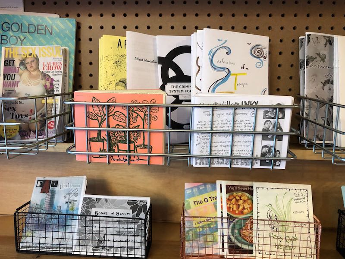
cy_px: 130
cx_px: 172
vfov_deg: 49.7
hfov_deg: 63.4
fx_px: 279
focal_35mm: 28
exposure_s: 1/15
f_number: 1.8
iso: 100
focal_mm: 3.99
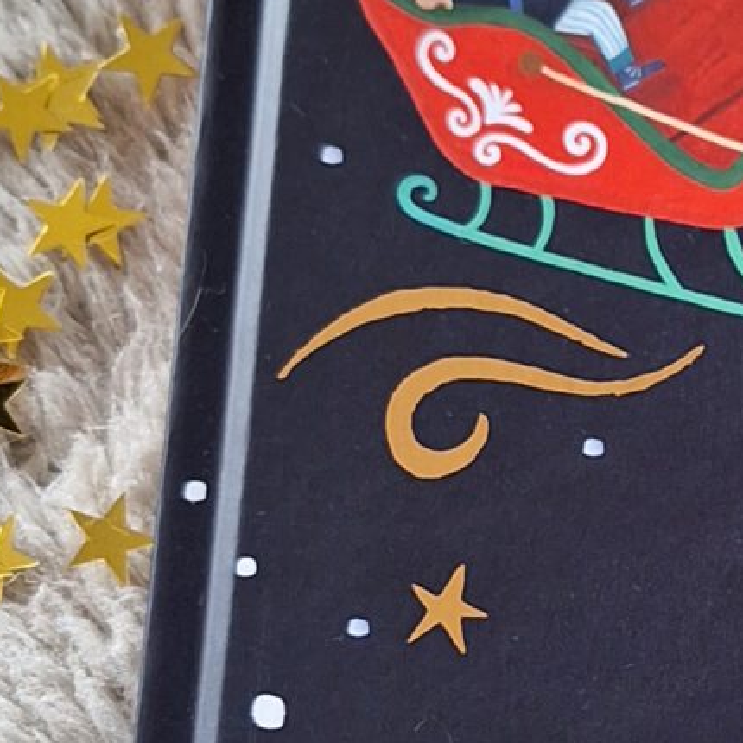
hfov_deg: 13.3
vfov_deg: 14.2
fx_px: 2938
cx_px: 1251
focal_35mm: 121
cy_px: 691
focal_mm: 5.54
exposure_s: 1/25
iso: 250
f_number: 1.8
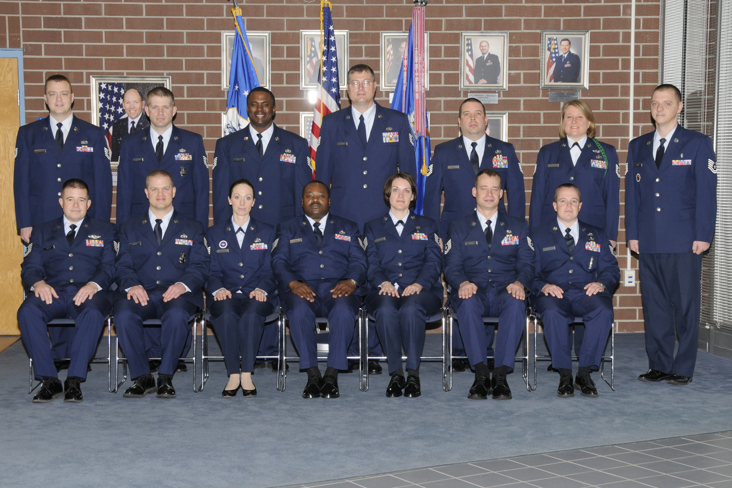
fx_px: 996
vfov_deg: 27.5
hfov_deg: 40.3
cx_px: 363
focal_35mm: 49
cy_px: 247
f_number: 8
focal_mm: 32
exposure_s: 1/60
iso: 320
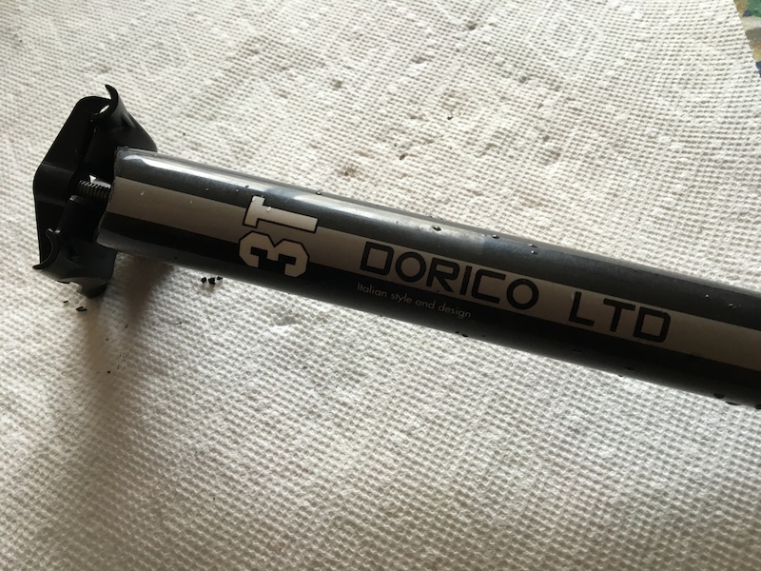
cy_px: 286
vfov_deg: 48.2
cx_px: 380
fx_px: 638
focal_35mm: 29
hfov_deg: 61.7
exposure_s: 1/30
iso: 64
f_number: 2.2
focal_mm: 4.15
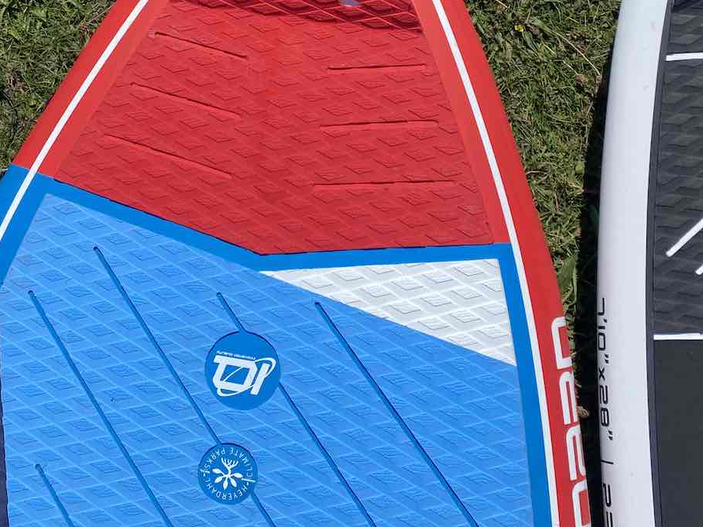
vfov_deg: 25.3
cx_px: 290
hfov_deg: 34.8
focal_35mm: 55
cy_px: 1
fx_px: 1117
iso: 32
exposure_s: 1/4274
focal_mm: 4.25
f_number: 1.8
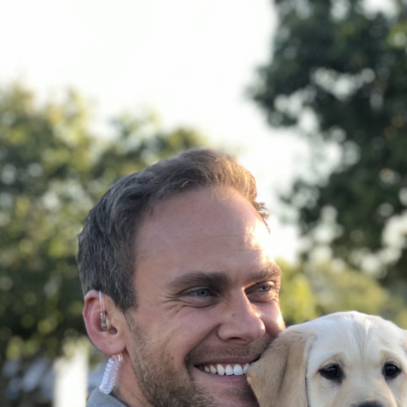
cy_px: 410
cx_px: 282
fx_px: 1357
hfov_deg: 17.0
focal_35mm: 102
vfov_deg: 16.7
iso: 20
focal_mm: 6.6
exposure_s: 1/100
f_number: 2.8
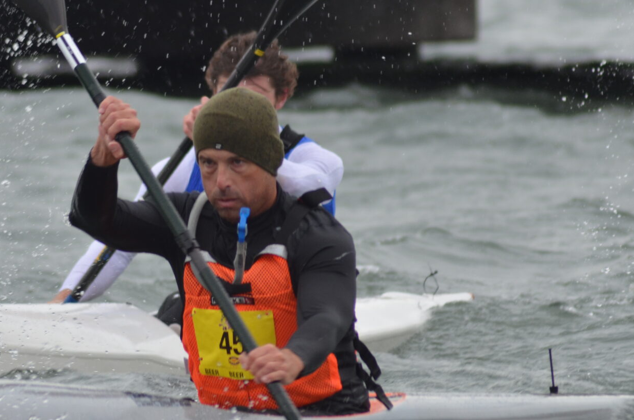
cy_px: 217
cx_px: 221
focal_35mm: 749
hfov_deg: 2.8
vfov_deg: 1.8
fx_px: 13165
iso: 500
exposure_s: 1/250
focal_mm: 300
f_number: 5.6
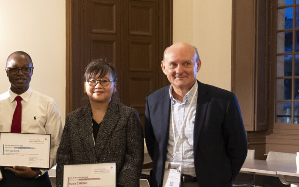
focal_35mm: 71
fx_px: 579
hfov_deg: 26.9
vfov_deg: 18.3
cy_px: 128
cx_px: -20
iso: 5000
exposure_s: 1/100
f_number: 4
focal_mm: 29
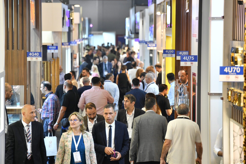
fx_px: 1367
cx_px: 123
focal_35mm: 200
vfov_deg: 6.9
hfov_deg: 10.3
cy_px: 82
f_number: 5
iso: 1600
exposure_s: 1/160
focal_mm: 200
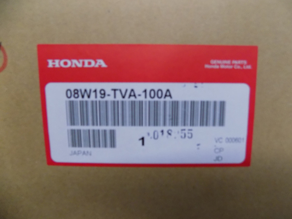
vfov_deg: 58.9
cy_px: 110
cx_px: 146
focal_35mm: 23
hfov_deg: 73.9
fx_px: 194
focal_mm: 4
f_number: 3.1
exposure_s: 1/20
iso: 400
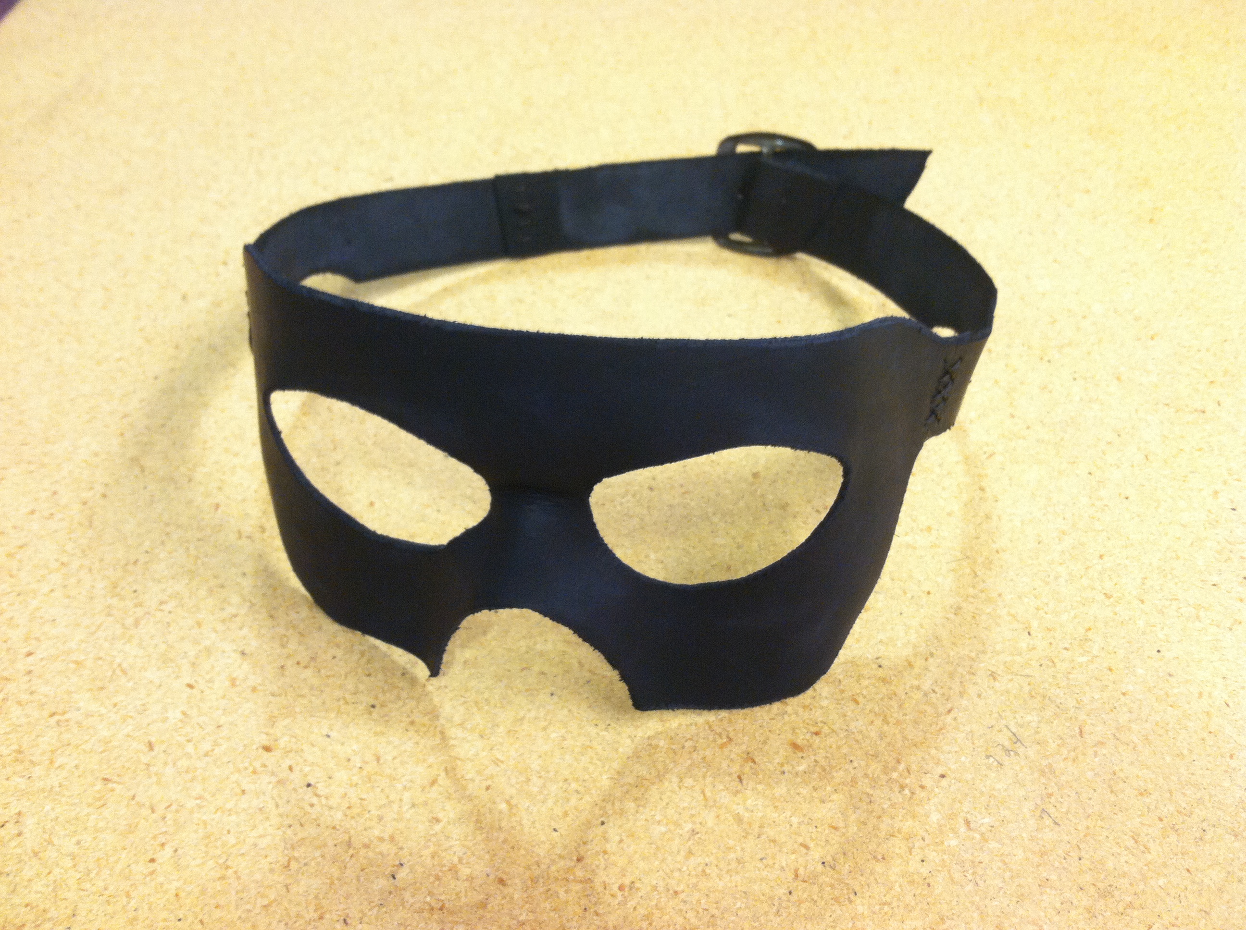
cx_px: 623
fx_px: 1258
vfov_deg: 40.6
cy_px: 465
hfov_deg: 52.7
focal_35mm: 35
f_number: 2.8
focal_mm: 3.85
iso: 125
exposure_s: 1/15
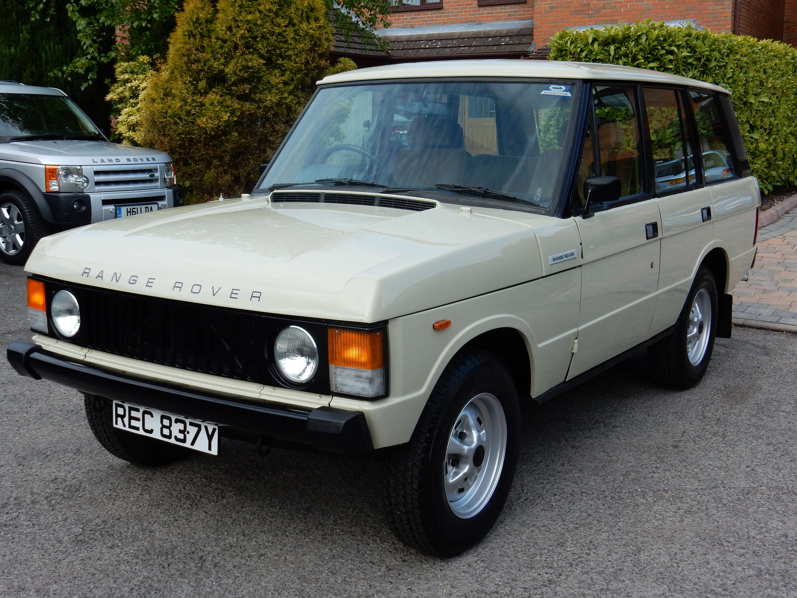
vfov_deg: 33.6
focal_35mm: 43
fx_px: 990
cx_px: 398
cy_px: 299
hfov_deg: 43.9
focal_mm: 7.6
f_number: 4.2
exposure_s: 1/640
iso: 125
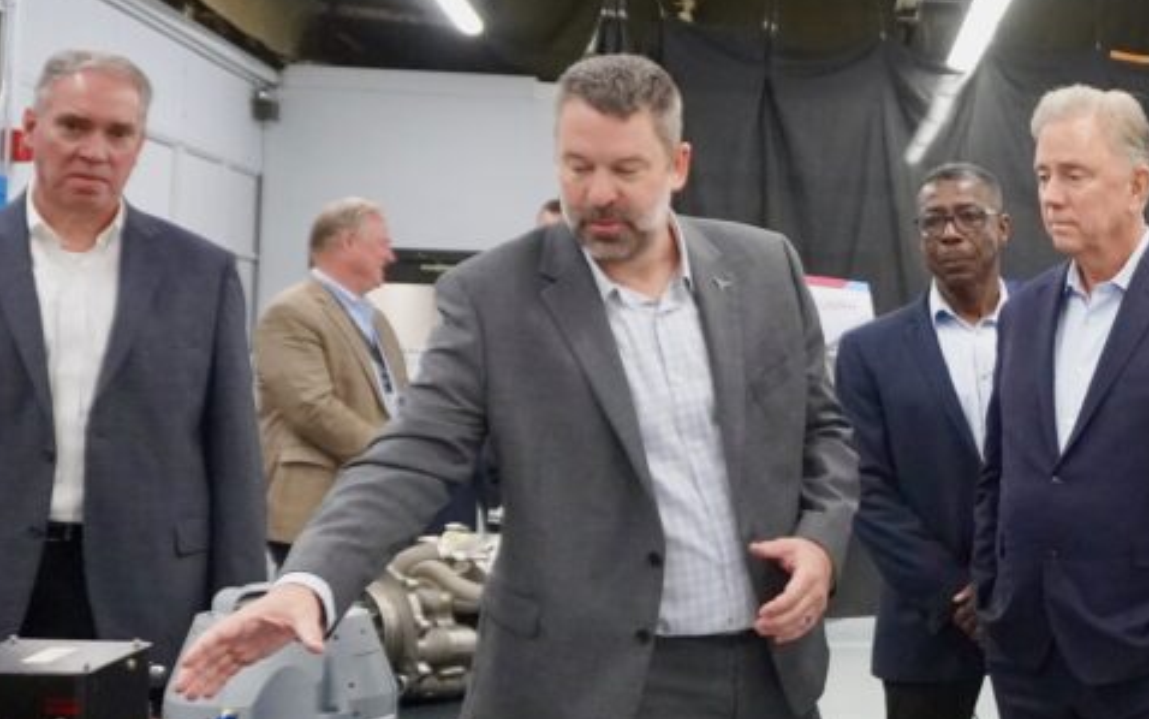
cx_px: 1264
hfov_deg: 28.5
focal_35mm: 65
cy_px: 368
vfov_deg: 19.9
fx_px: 2045
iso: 3200
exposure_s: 1/160
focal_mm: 17
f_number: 4
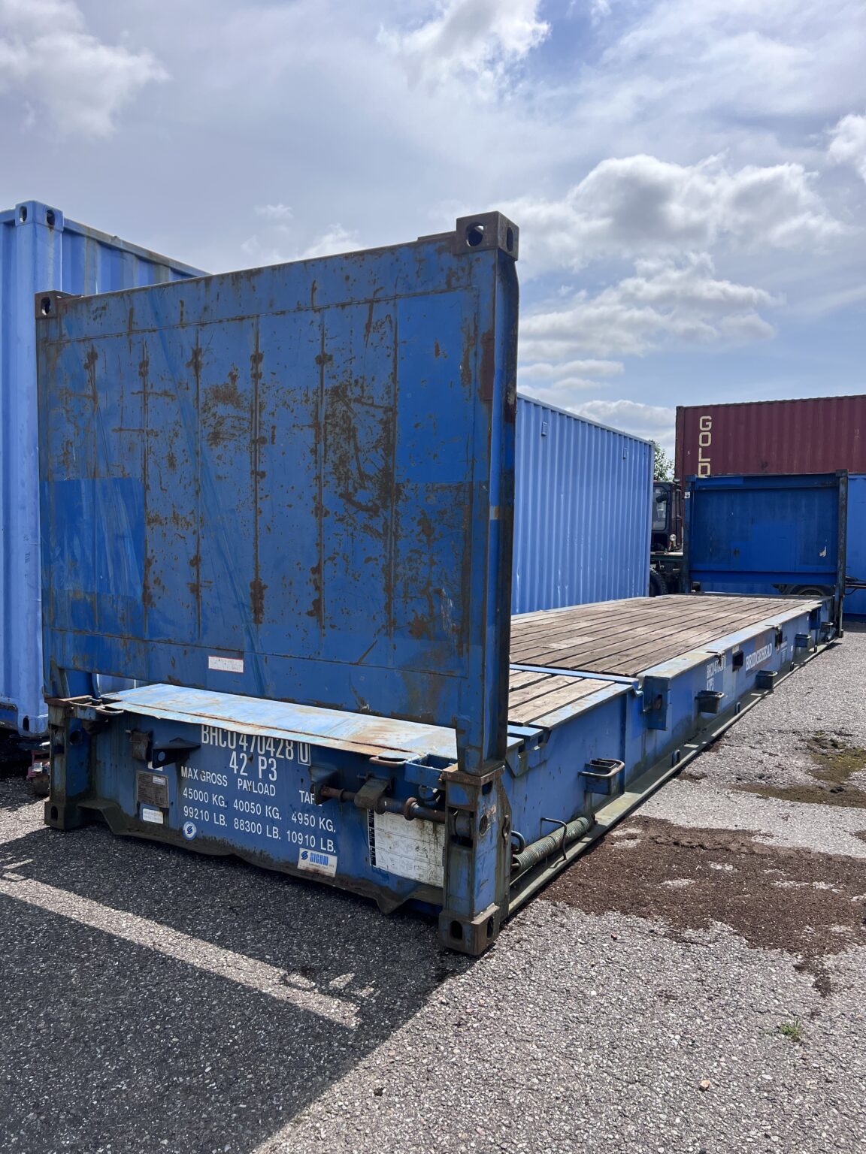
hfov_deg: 53.1
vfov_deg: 67.3
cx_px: 433
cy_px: 577
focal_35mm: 26
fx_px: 867
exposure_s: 1/6579
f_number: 1.5
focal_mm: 5.7
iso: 50
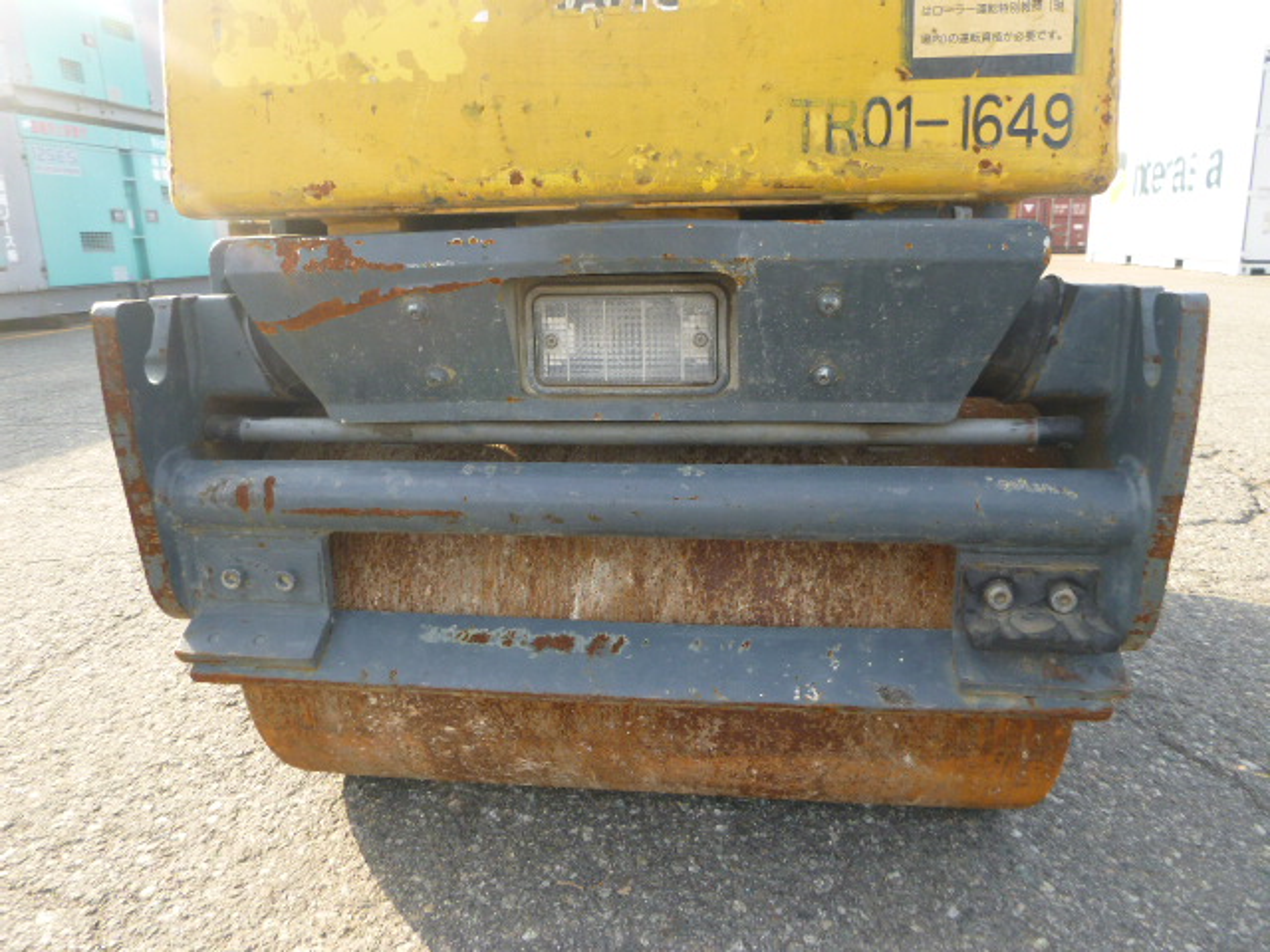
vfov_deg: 54.9
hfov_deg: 69.4
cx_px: 635
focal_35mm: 25
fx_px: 917
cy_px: 476
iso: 100
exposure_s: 1/80
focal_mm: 4.5
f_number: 3.9
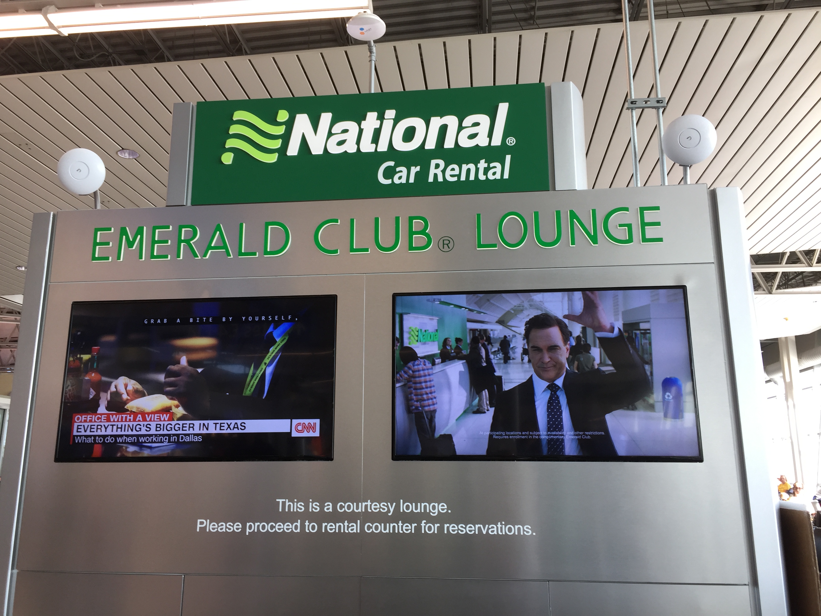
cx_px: 410
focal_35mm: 29
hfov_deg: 61.7
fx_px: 688
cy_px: 308
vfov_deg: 48.2
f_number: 2.2
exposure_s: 1/60
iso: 32
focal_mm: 4.15
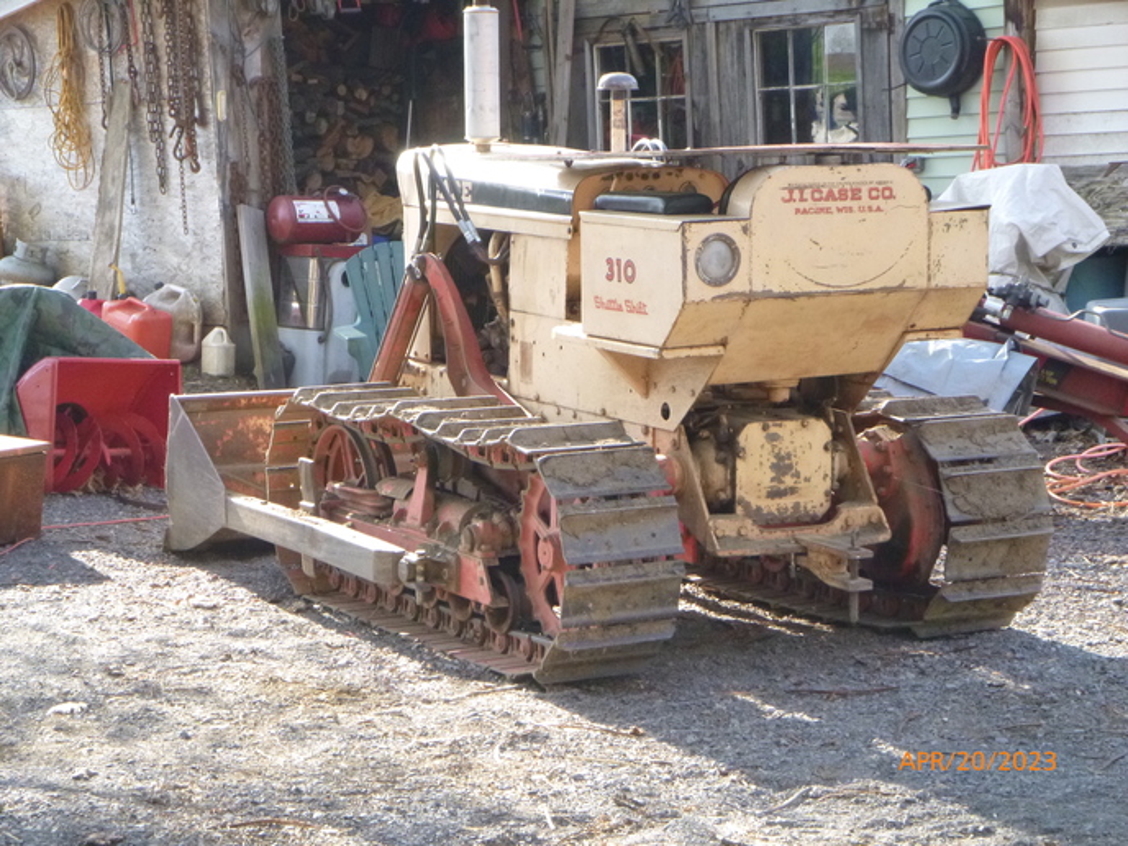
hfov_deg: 23.0
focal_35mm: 85
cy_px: 423
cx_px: 564
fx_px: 2770
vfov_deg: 17.4
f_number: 5.7
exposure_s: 1/100
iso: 400
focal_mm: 15.3
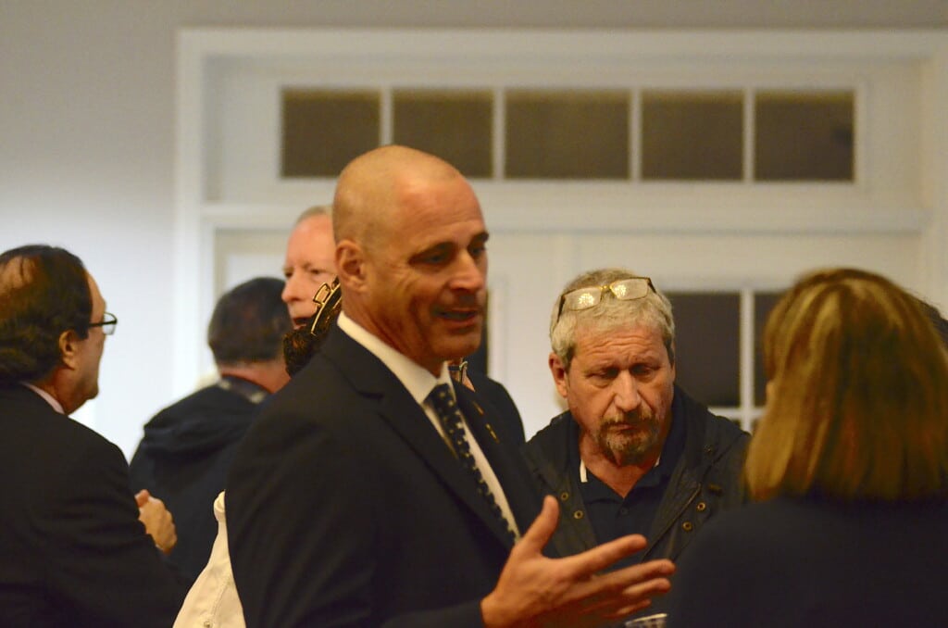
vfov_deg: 9.1
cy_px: 314
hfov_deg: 13.7
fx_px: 3941
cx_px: 474
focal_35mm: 150
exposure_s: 1/100
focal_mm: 100
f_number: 2.8
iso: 3200
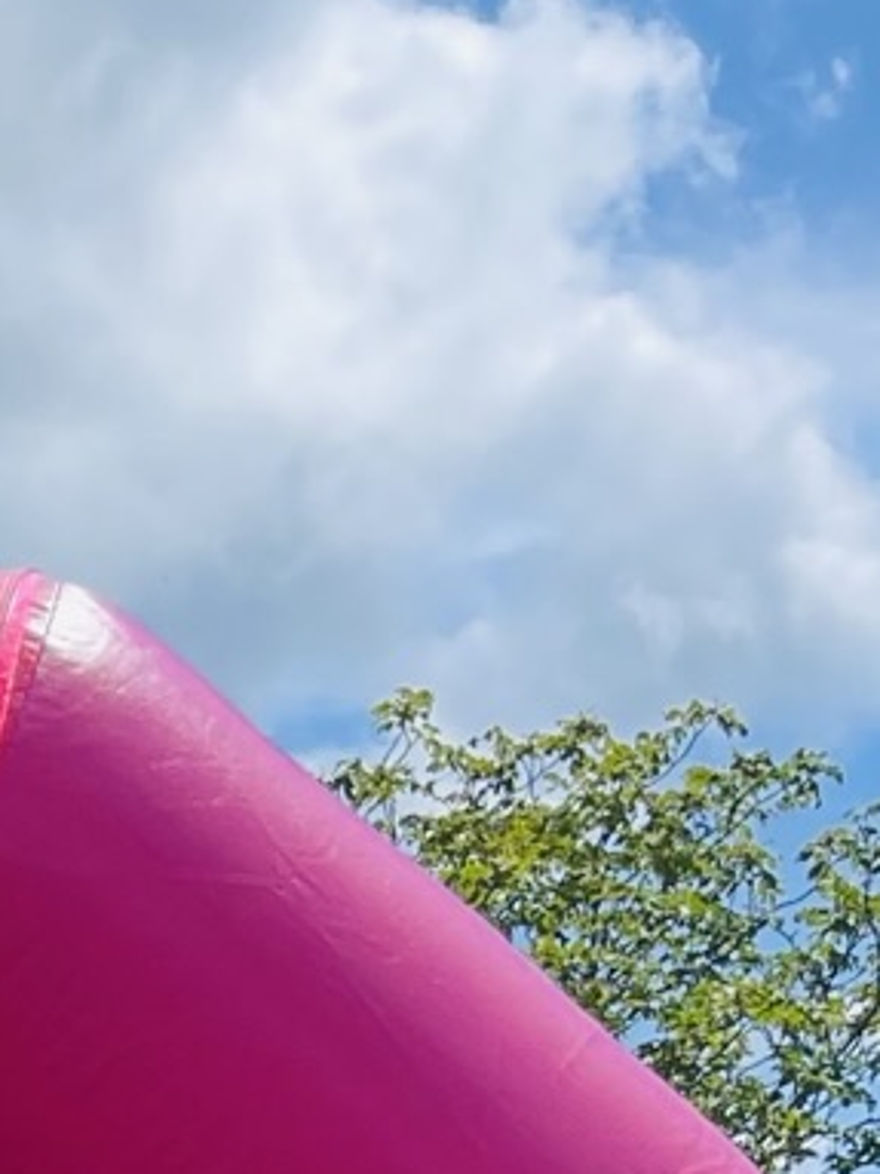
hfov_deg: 9.7
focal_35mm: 139
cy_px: 2759
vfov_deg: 11.8
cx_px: -1082
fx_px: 4714
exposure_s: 1/2924
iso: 32
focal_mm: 5.1
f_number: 1.6
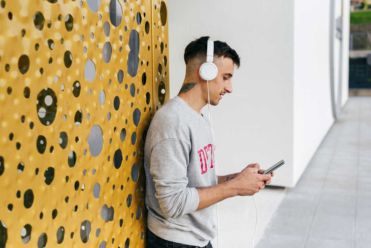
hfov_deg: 39.6
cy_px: 124
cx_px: 186
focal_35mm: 50
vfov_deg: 27.0
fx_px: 515
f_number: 4
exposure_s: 1/2000
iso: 200
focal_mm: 50
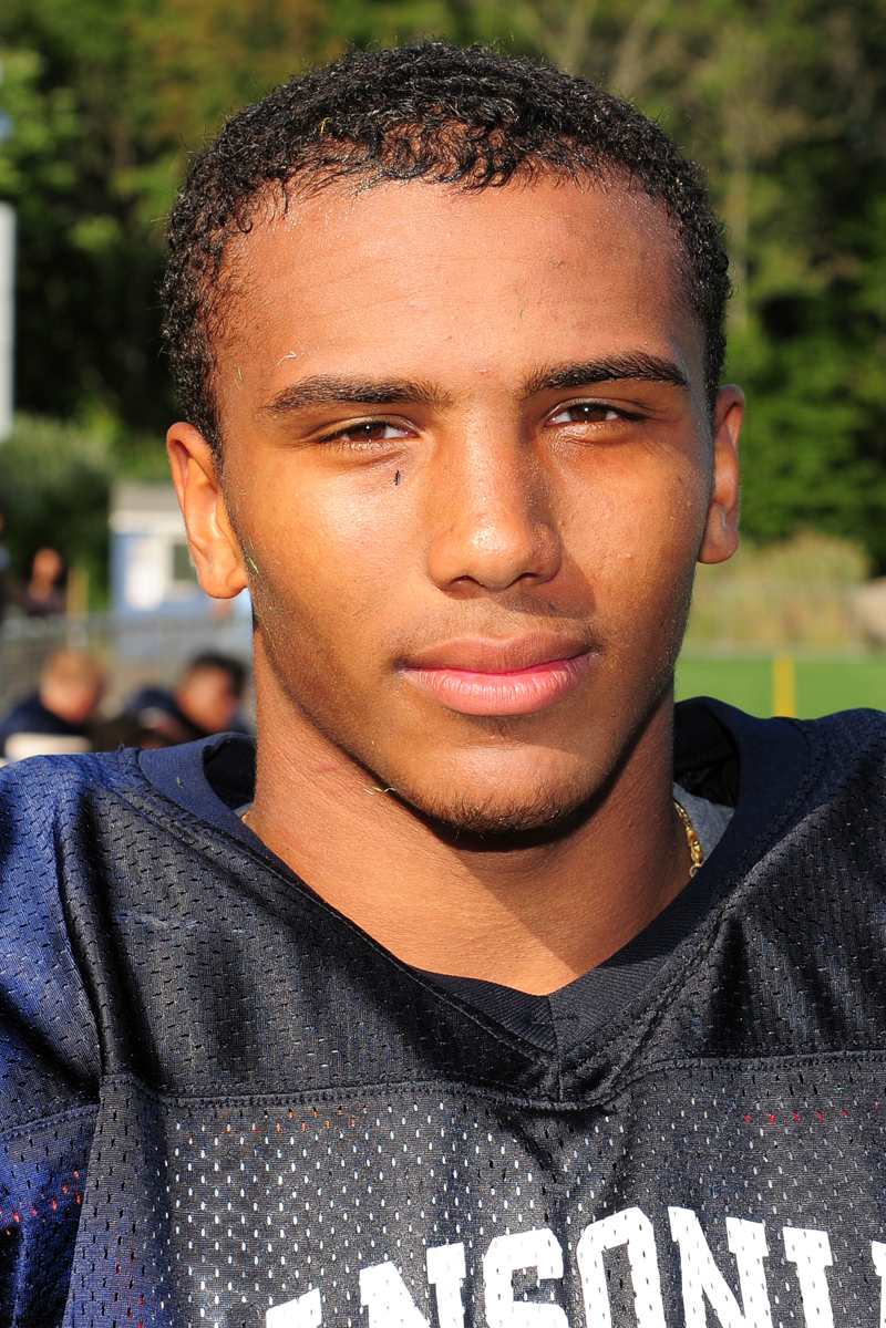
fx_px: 2584
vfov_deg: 28.8
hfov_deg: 19.5
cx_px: 443
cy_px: 664
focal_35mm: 70
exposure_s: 1/250
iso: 200
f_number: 9
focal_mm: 70
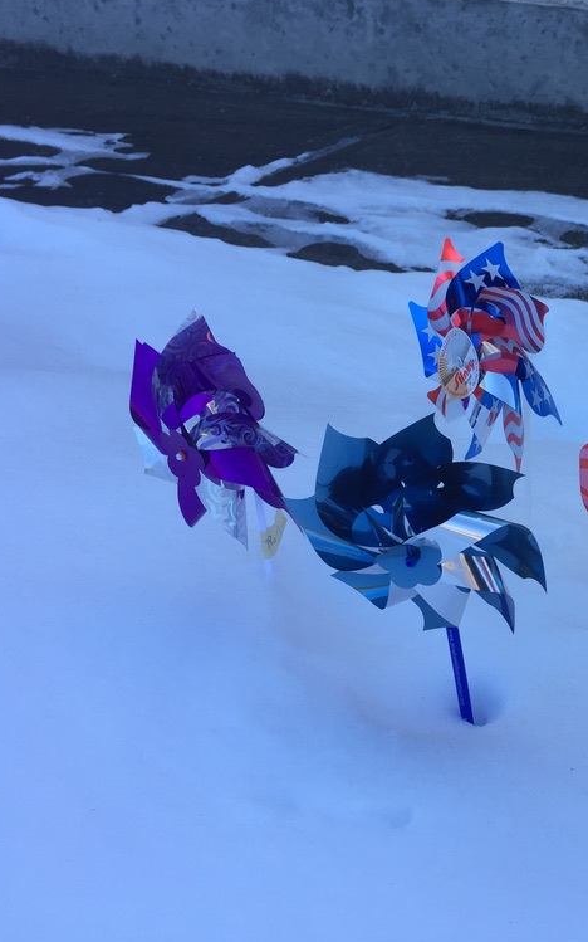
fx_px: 1077
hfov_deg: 28.4
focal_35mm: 42
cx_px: 608
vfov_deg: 47.2
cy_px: 465
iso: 32
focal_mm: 4.15
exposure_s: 1/581
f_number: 2.2
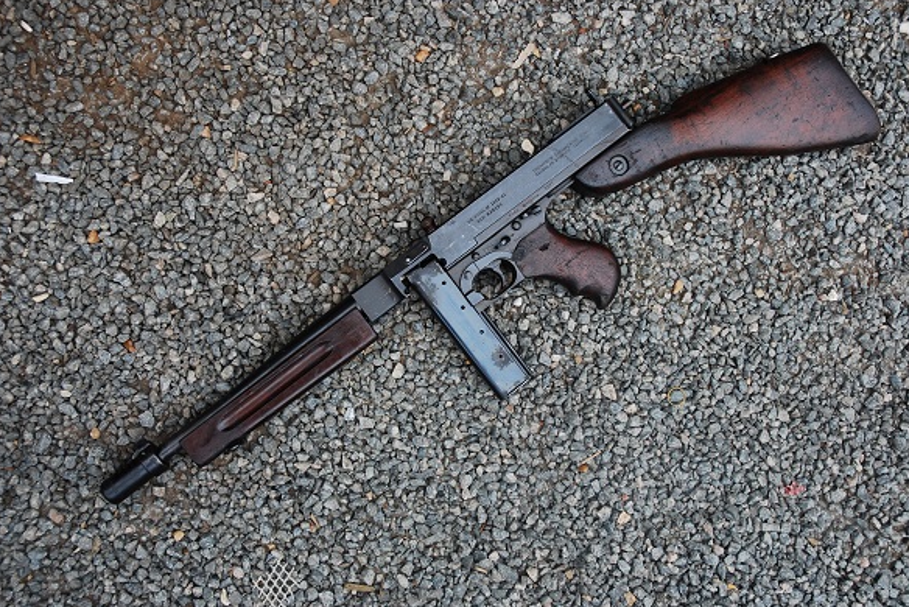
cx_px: 456
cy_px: 303
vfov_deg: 34.7
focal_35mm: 39
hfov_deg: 50.1
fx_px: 973
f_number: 5.6
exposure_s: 1/125
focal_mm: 25
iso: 140
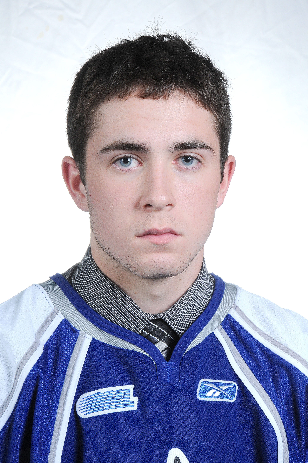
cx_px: 155
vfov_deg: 16.5
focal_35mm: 124
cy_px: 233
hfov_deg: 11.1
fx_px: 1591
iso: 400
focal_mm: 82
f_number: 22
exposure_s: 1/200
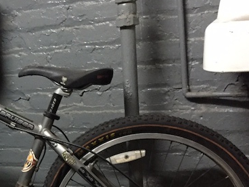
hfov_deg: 29.0
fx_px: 453
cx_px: 7
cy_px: 162
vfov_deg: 22.8
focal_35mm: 63
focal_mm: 4.15
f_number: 2.2
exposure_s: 1/15
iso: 500
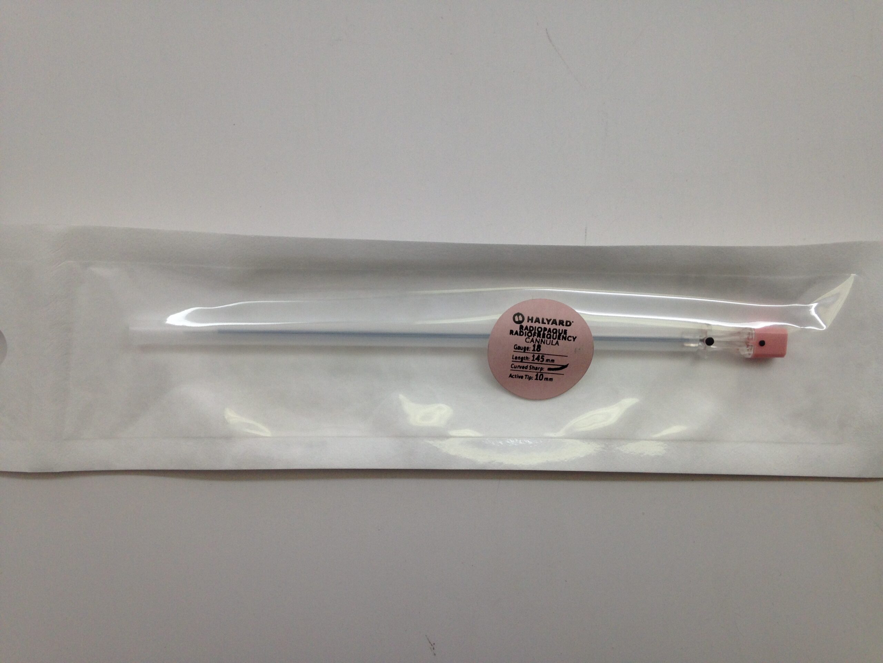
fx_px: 842
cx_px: 442
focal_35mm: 33
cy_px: 332
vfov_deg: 42.9
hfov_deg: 55.4
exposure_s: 1/120
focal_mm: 4.12
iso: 64
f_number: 2.4
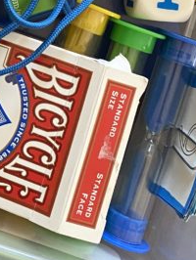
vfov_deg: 18.0
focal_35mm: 100
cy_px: -105
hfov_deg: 14.5
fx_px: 754
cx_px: -13
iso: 200
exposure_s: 1/60
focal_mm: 4.25
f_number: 1.8
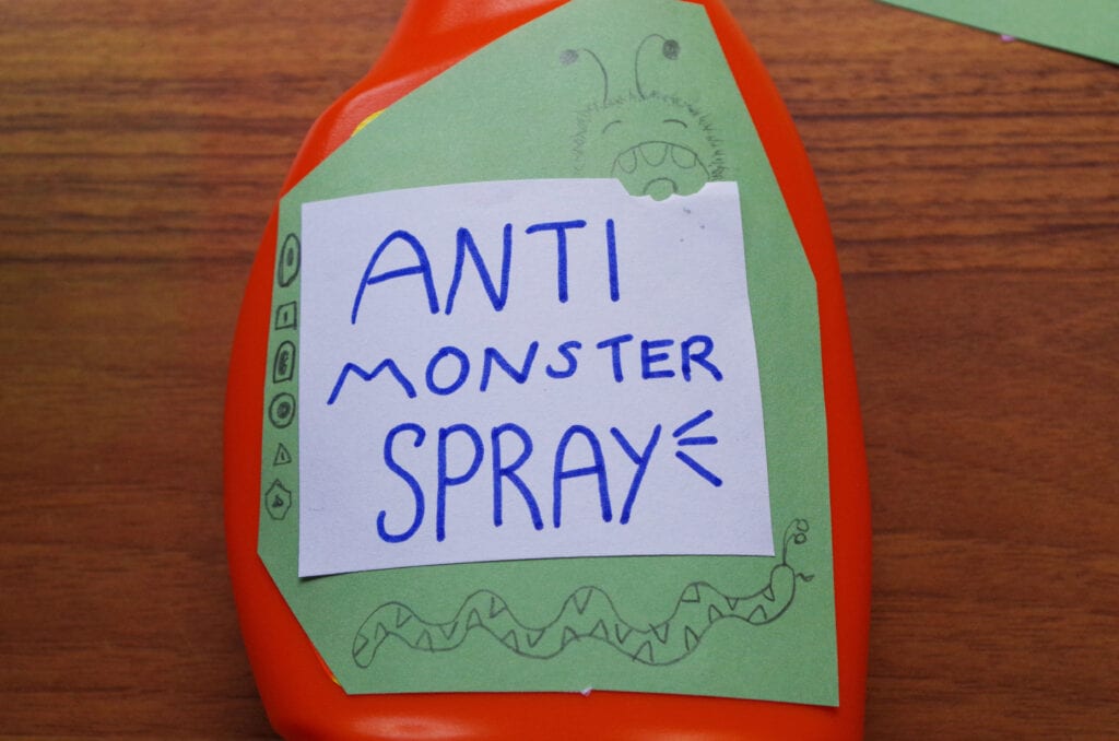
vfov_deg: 23.7
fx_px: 1768
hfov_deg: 35.1
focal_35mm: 57
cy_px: 370
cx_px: 560
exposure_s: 1/1250
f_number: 6.3
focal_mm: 37.5
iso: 800
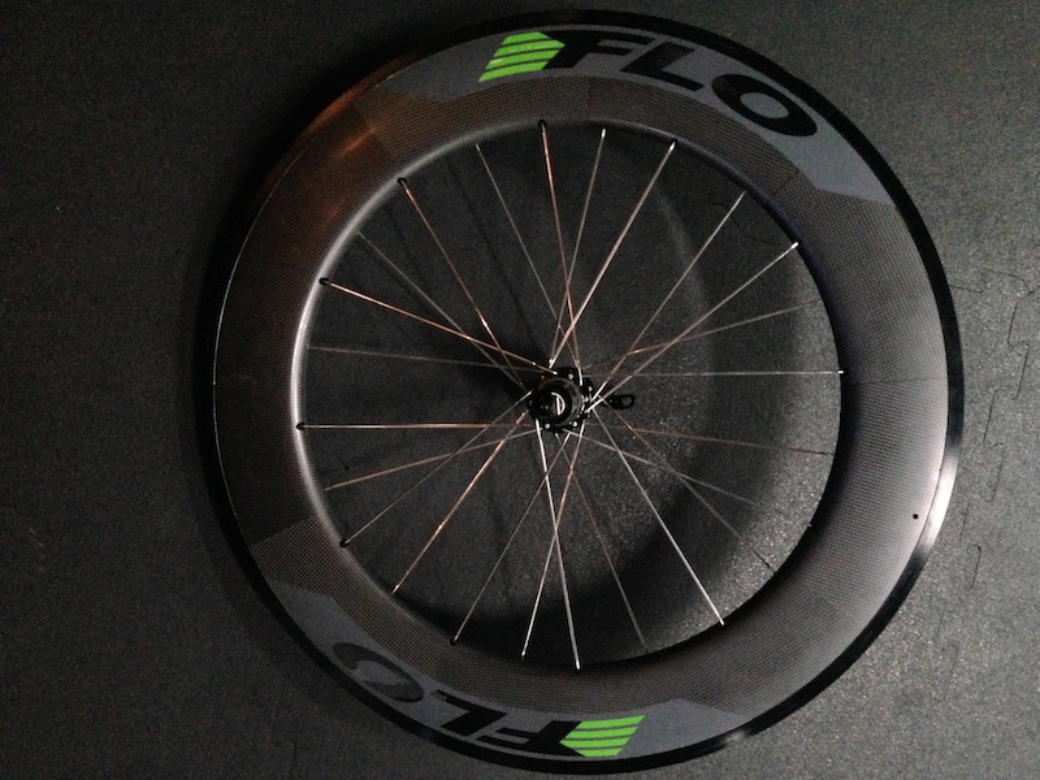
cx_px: 520
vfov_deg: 42.9
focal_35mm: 33
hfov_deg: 55.4
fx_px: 991
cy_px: 390
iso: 800
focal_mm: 4.12
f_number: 2.4
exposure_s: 1/15
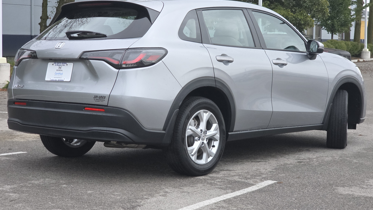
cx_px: 188
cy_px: 88
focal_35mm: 76
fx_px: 752
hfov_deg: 27.9
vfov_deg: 15.9
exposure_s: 1/387
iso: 50
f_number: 2.4
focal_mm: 7.9
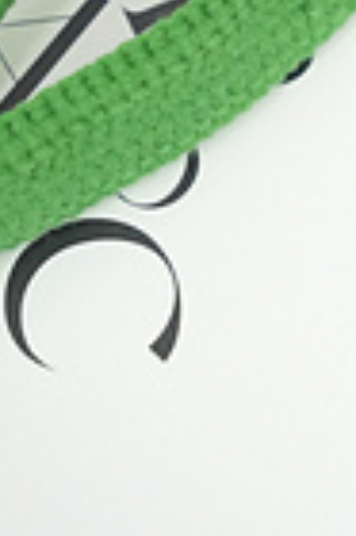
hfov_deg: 6.7
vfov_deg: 9.9
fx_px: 3033
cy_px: -184
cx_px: 323
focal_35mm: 204
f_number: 5
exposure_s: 1/250
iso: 4000
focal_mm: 57
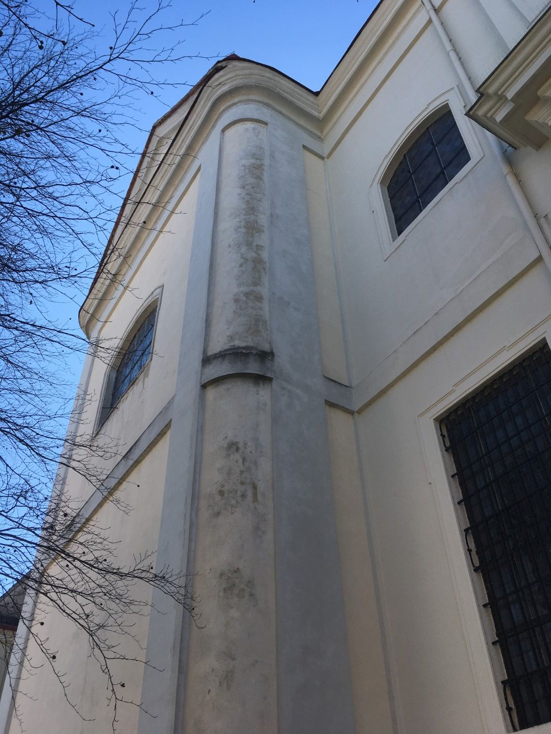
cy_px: 367
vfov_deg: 61.7
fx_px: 615
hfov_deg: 48.2
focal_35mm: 29
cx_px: 276
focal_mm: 4.15
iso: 25
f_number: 2.2
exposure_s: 1/732
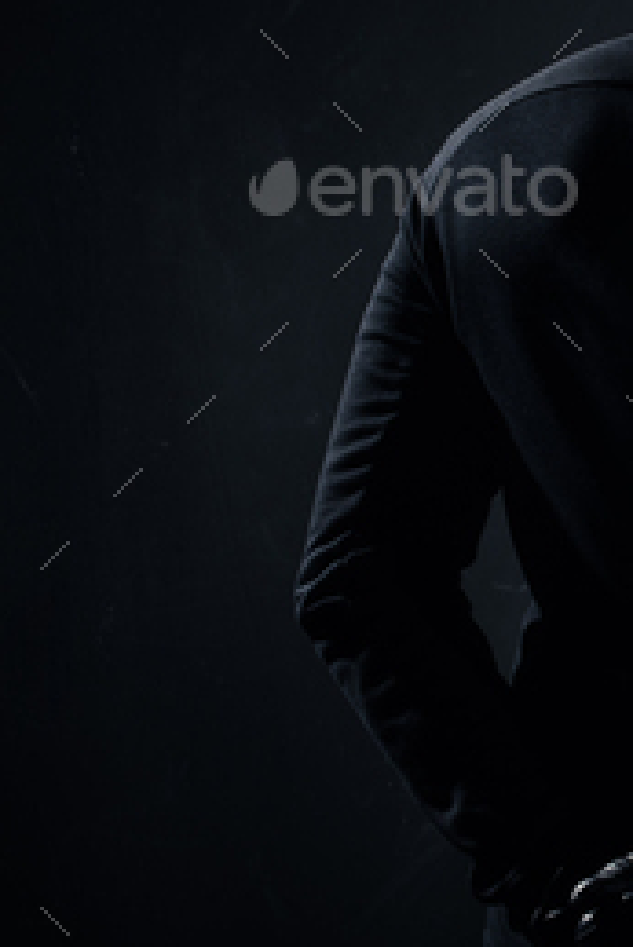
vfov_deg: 17.9
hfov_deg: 11.5
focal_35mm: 114
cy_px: 362
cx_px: 951
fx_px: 3003
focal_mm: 50
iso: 100
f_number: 11
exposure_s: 1/200
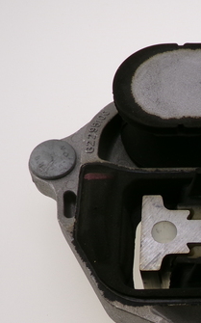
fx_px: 658
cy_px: 230
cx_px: 229
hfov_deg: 16.7
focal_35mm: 75
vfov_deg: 27.2
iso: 100
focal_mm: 6.6
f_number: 4
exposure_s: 1/210
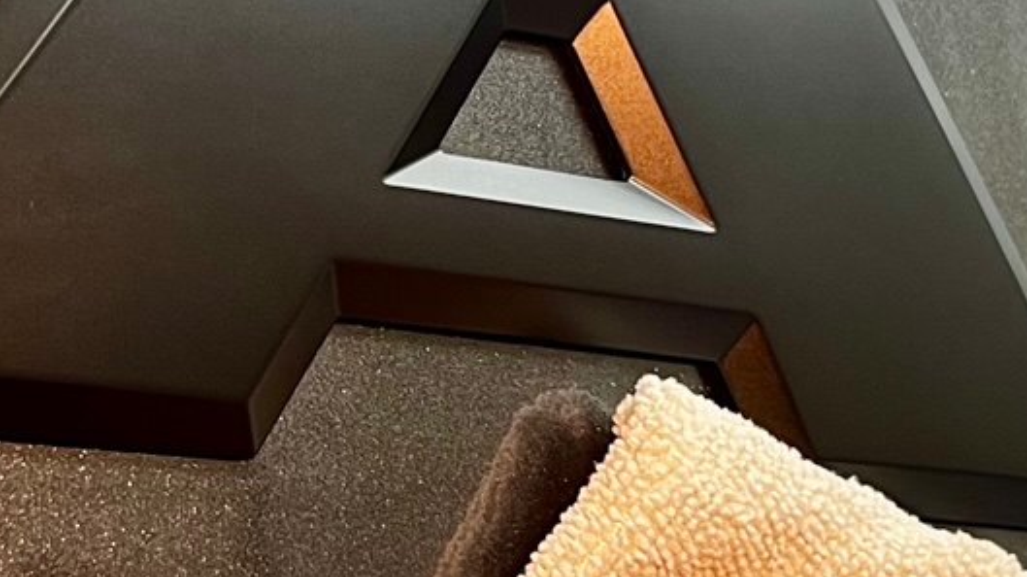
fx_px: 2940
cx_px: 419
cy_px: 220
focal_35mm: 108
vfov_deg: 11.2
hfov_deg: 19.8
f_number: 1.5
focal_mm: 5.7
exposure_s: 1/60
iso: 80
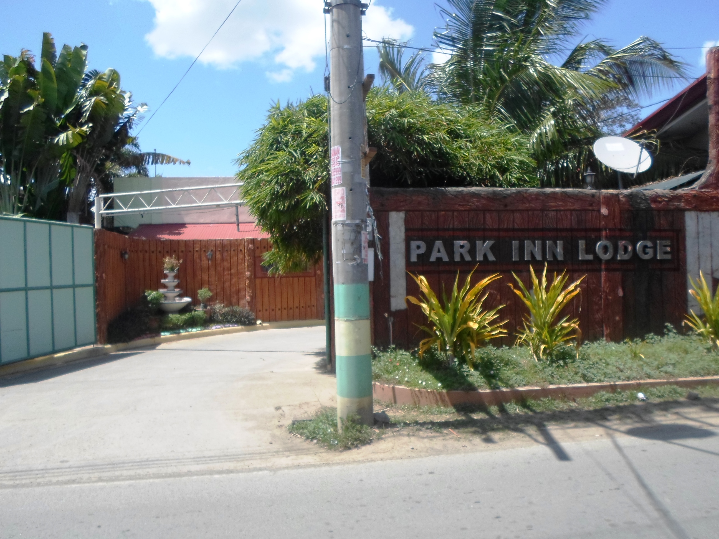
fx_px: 519
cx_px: 360
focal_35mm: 25
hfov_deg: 69.4
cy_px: 270
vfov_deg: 54.9
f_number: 2.5
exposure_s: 1/1000
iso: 80
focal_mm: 4.5
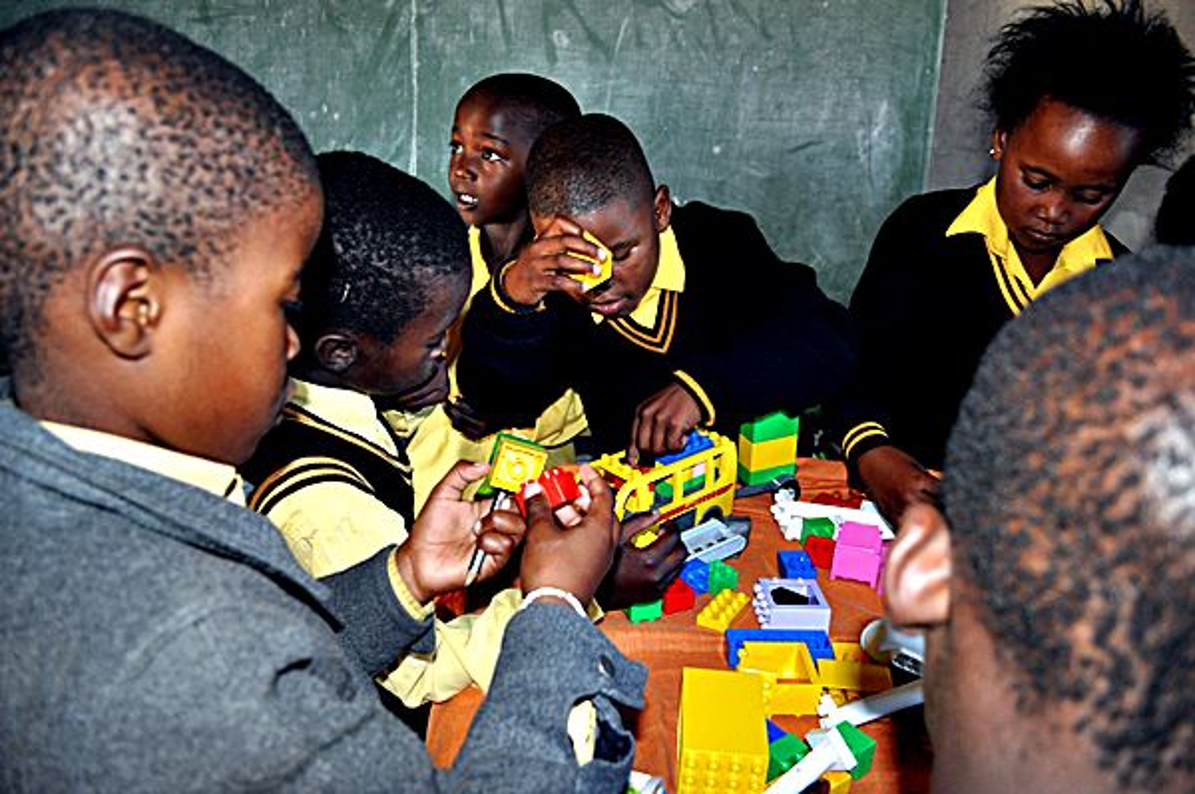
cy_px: 397
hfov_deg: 67.4
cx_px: 598
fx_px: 895
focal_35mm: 27
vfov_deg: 47.9
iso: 800
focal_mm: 18
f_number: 3.5
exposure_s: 1/60
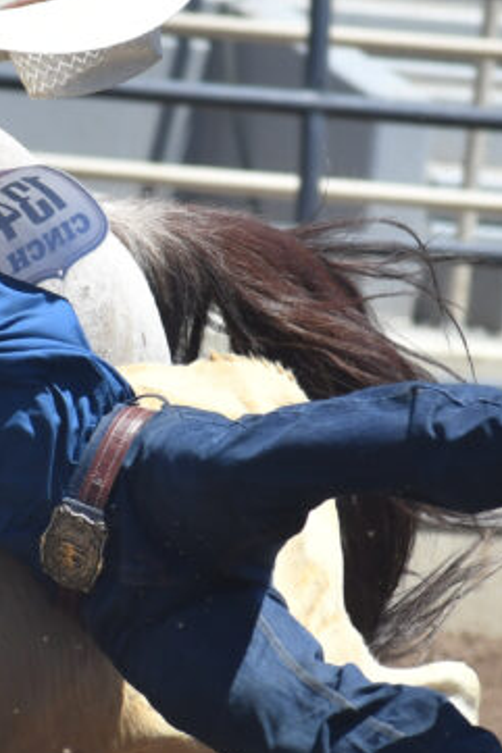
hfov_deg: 1.3
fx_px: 21856
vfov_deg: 2.0
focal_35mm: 1044
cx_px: 79
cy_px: 483
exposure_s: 1/1600
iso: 400
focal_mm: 210
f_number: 6.3
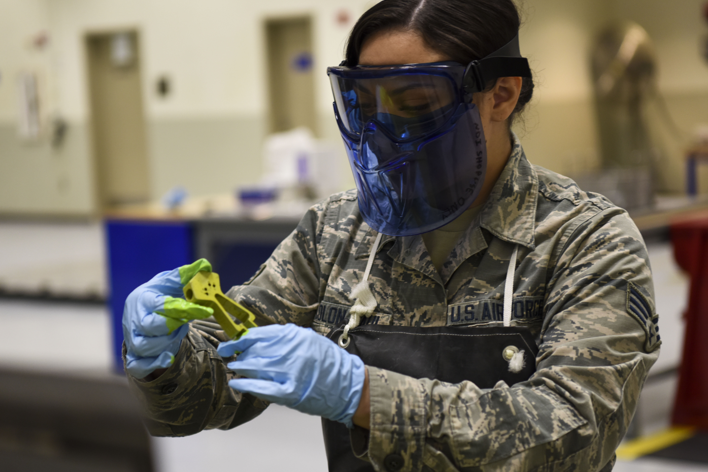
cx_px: 347
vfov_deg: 15.9
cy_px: 248
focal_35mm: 86
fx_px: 1691
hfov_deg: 23.6
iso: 900
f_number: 2.8
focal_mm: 70
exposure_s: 1/125
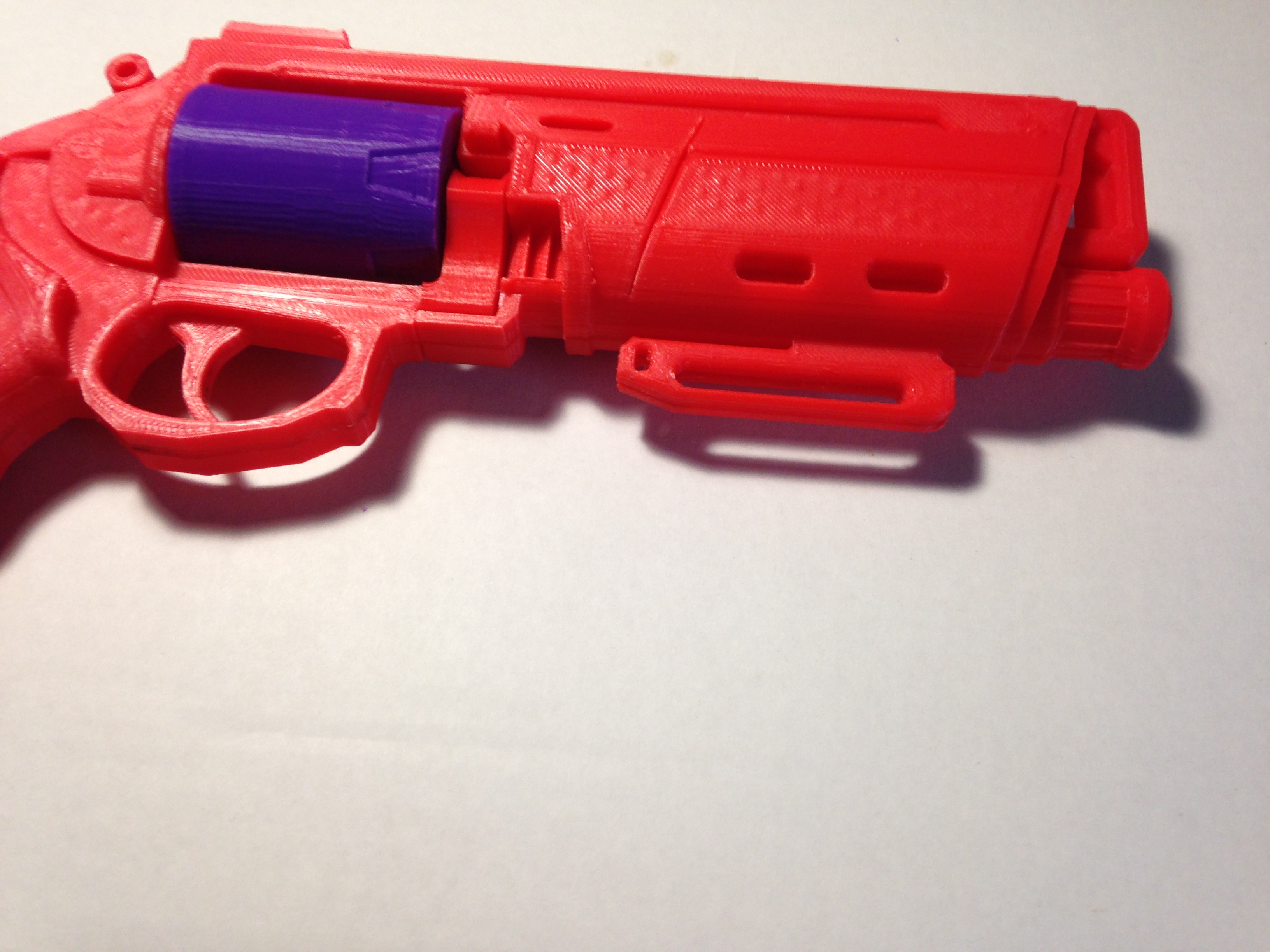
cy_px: 476
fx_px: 1211
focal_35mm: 33
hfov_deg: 55.4
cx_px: 635
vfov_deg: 42.9
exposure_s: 1/20
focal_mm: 4.12
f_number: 2.4
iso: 64
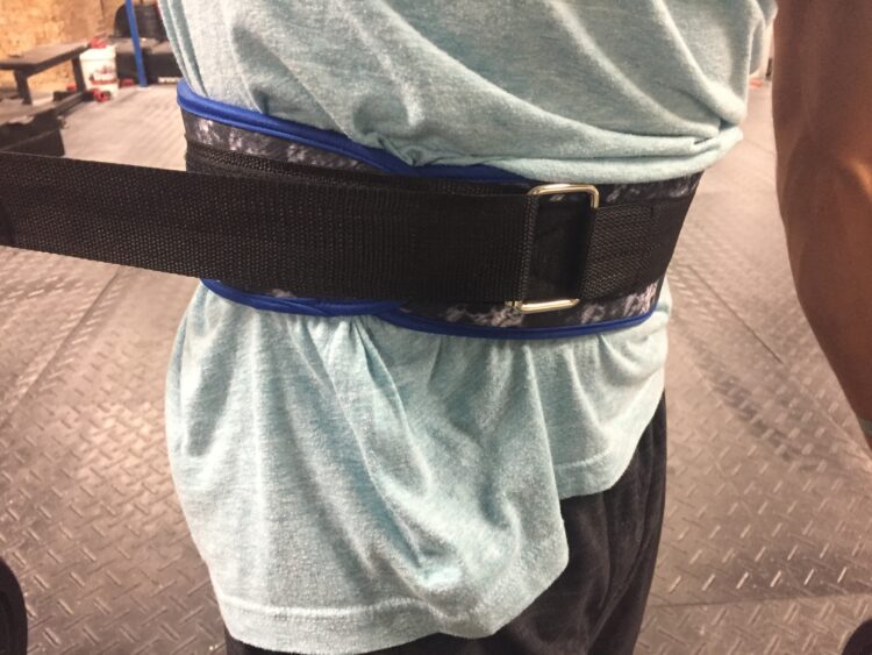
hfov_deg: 61.6
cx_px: 436
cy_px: 328
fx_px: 731
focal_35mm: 29
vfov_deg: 48.3
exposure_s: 1/30
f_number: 2.2
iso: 200
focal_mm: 4.15
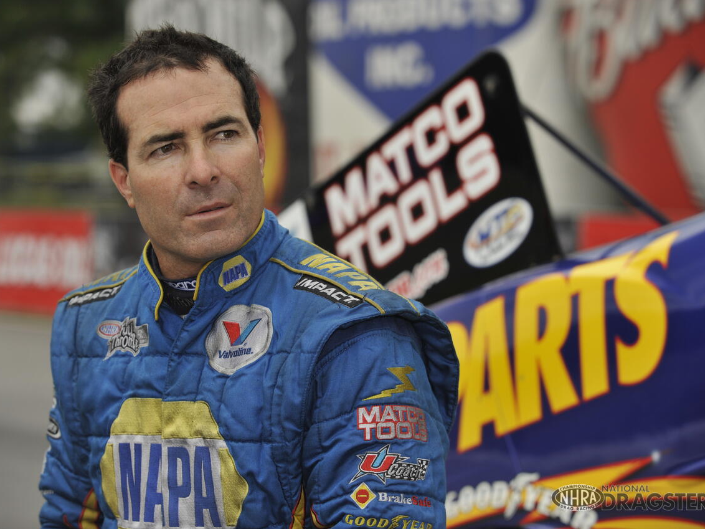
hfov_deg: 19.6
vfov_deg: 14.8
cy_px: 264
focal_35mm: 100
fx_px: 2037
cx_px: 331
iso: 500
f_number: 4
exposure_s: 1/2000
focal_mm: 92
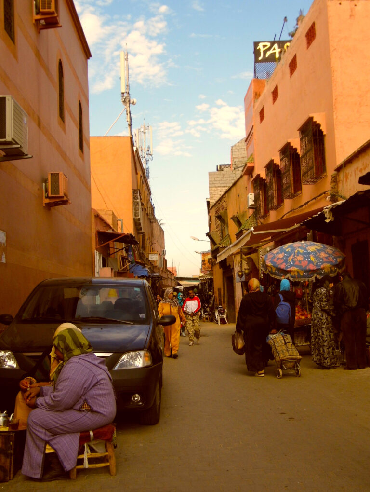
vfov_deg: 43.8
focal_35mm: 43
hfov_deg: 33.7
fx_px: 611
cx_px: 185
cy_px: 246
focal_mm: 7.7
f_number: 3.5
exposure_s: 1/500
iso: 100
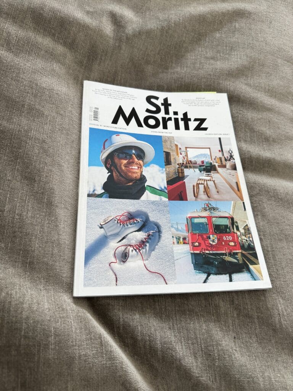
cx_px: 146
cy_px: 196
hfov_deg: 56.8
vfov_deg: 71.6
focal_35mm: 24
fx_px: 271
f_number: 1.78
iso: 64
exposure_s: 1/162
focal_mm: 6.86
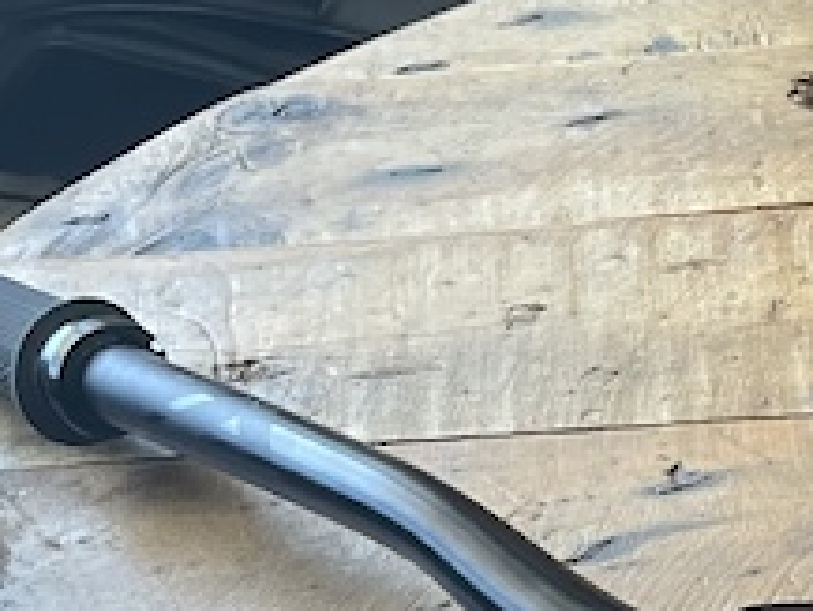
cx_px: 1191
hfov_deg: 18.3
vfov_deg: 14.3
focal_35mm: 96
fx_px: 2256
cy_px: 960
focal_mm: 4.2
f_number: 1.6
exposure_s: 1/60
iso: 500
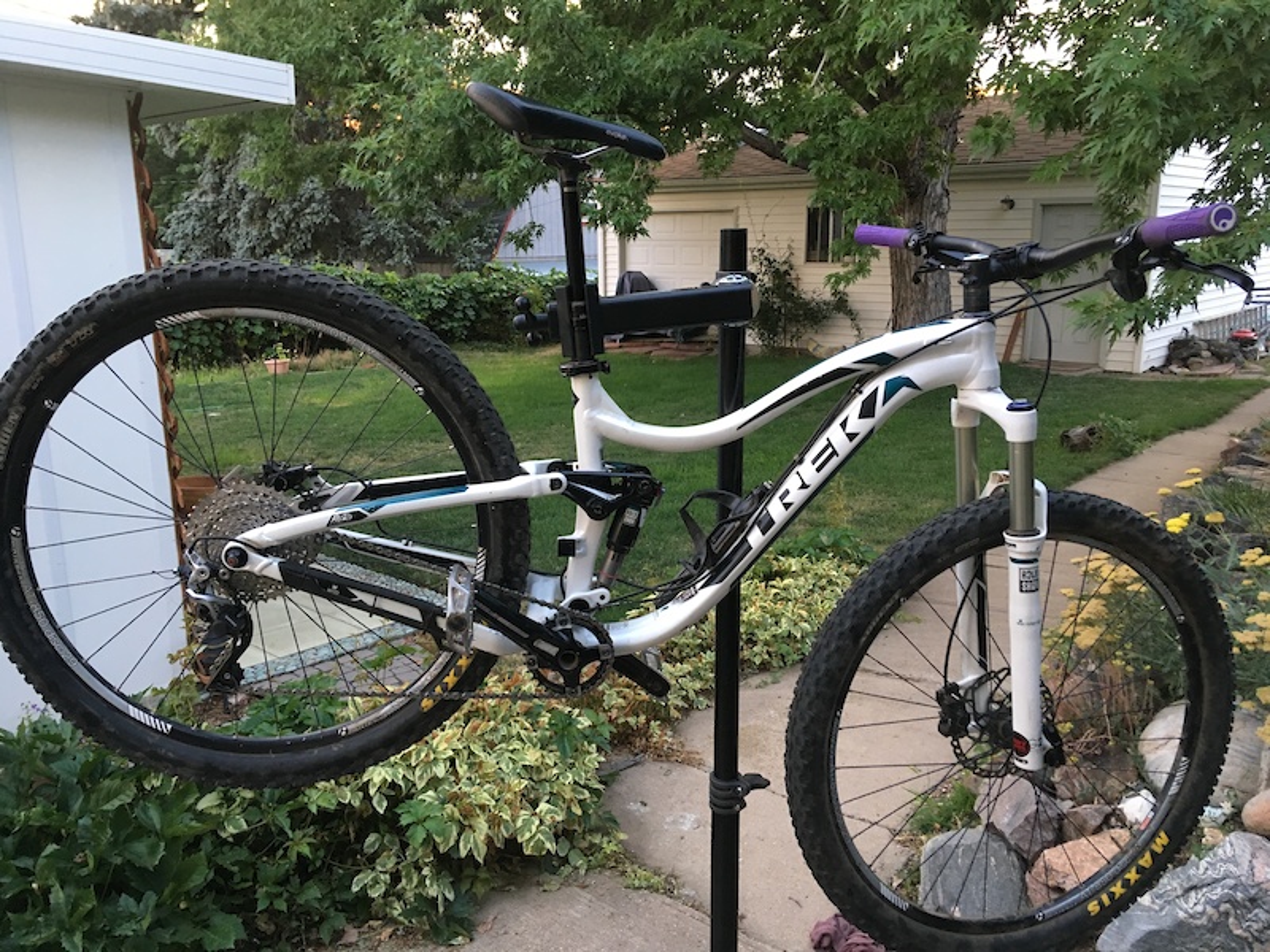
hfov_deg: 61.7
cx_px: 635
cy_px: 476
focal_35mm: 29
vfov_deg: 48.2
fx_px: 1064
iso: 80
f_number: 2.2
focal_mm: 4.15
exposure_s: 1/30
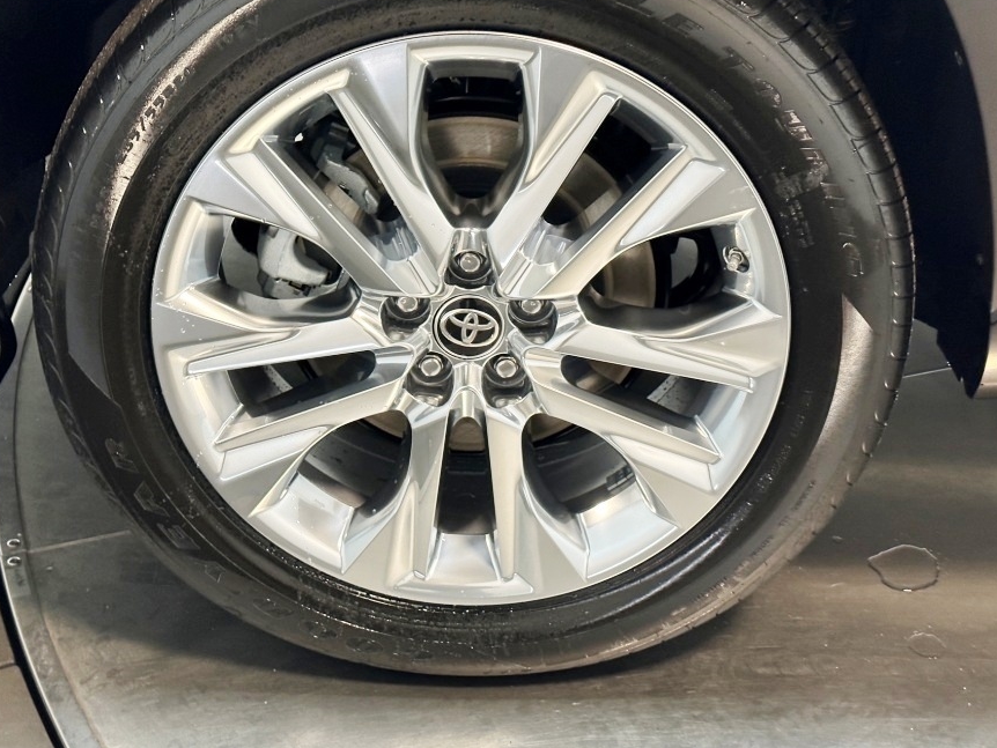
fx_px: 1642
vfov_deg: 25.6
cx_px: 448
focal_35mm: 57
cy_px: 316
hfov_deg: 33.7
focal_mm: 6.86
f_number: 1.78
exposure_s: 1/30
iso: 400
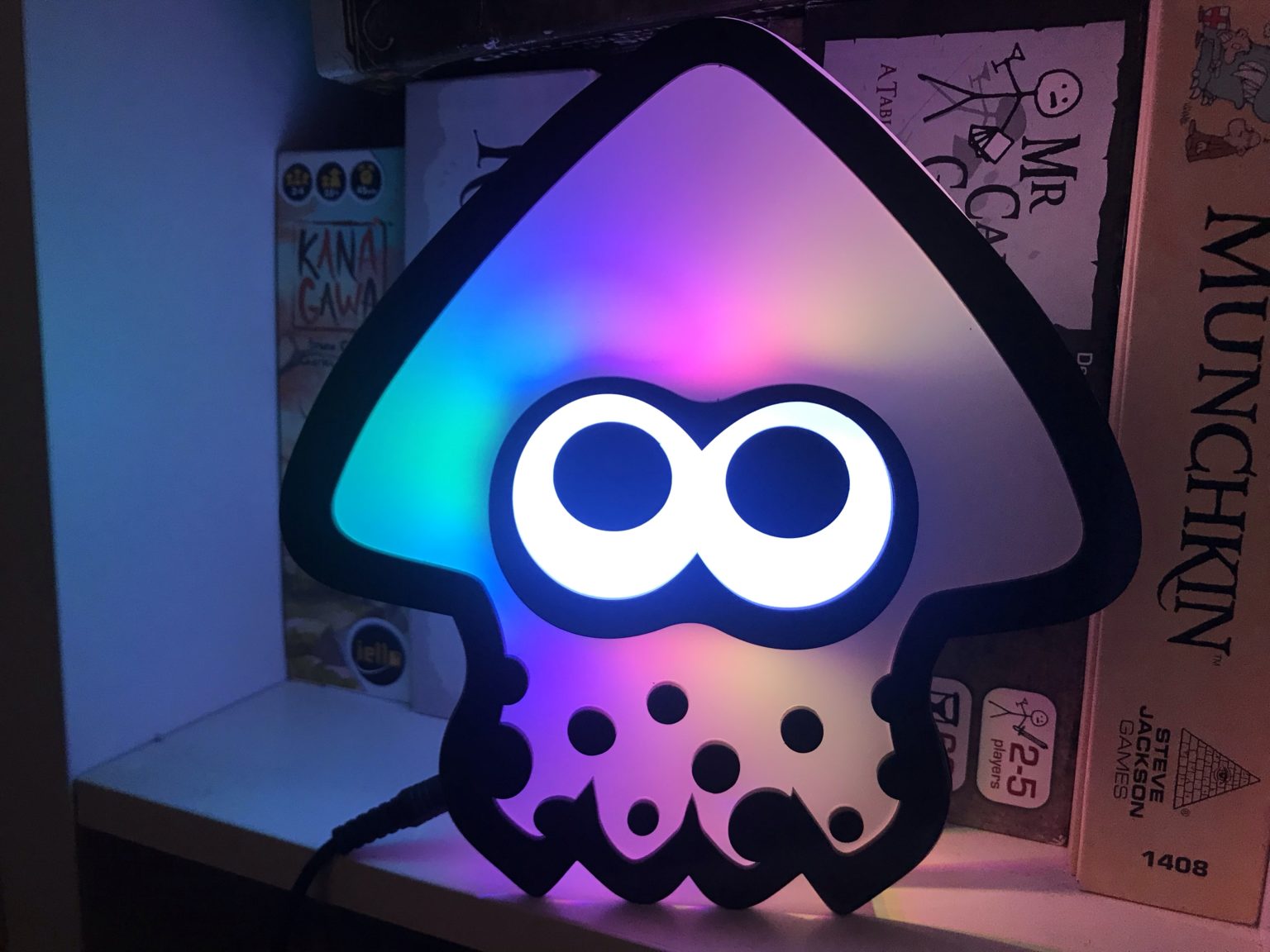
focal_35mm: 28
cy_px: 476
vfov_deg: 49.7
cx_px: 635
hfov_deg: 63.4
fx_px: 1027
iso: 25
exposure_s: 1/33
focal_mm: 3.99
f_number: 1.8
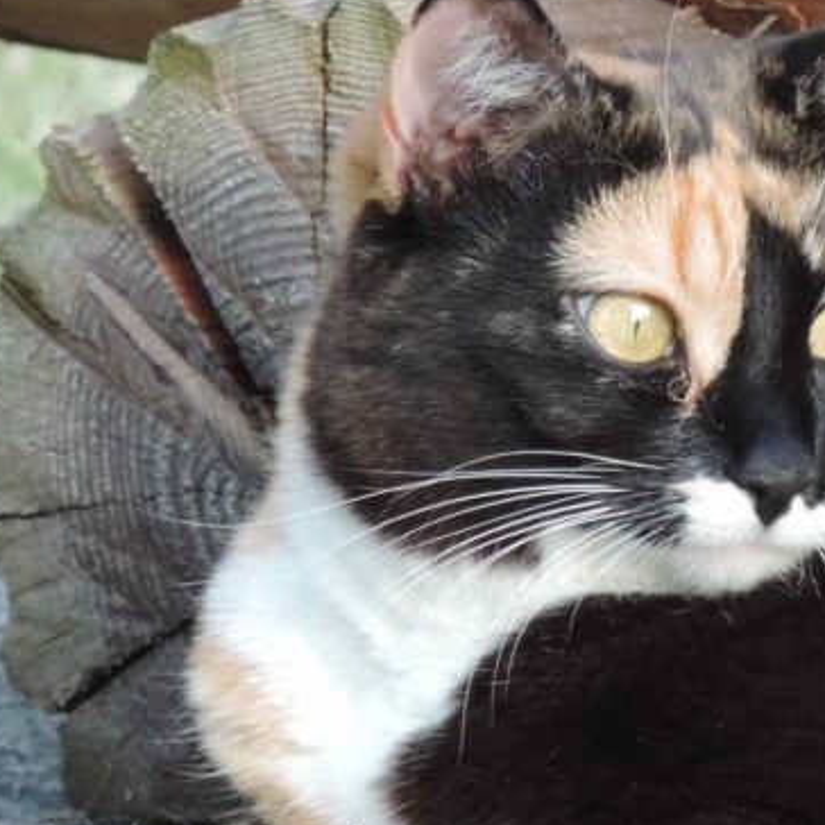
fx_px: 20466
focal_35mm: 759
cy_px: 371
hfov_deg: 2.3
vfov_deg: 2.3
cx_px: 602
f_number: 4.9
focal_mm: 89.1
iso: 800
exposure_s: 1/160
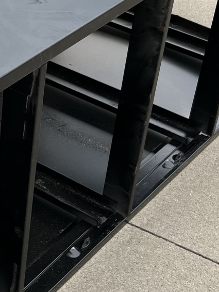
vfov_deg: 20.8
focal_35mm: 94
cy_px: 114
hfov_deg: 15.1
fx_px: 792
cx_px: -59
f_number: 1.5
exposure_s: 1/1838
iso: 50
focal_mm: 5.7
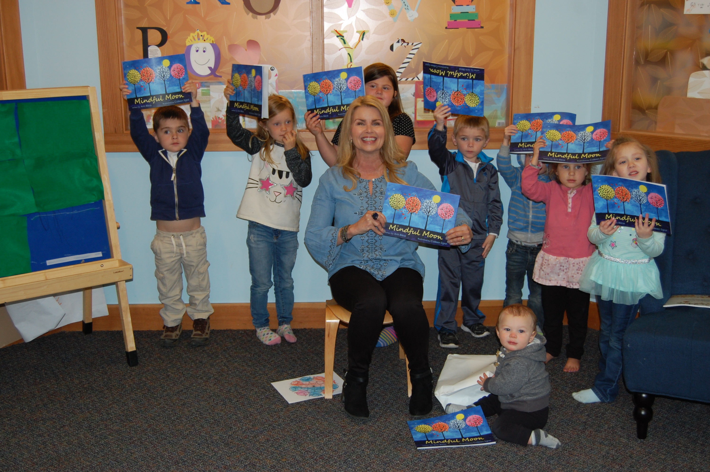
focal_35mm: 42
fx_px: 828
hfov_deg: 46.4
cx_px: 355
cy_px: 236
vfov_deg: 31.8
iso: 400
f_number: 4.2
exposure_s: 1/60
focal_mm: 28
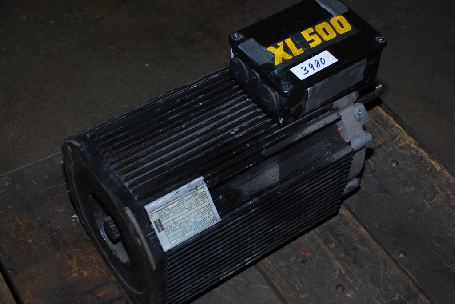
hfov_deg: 33.4
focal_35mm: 60
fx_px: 759
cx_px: 228
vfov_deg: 22.7
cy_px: 152
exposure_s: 1/80
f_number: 4.5
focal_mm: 40
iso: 200
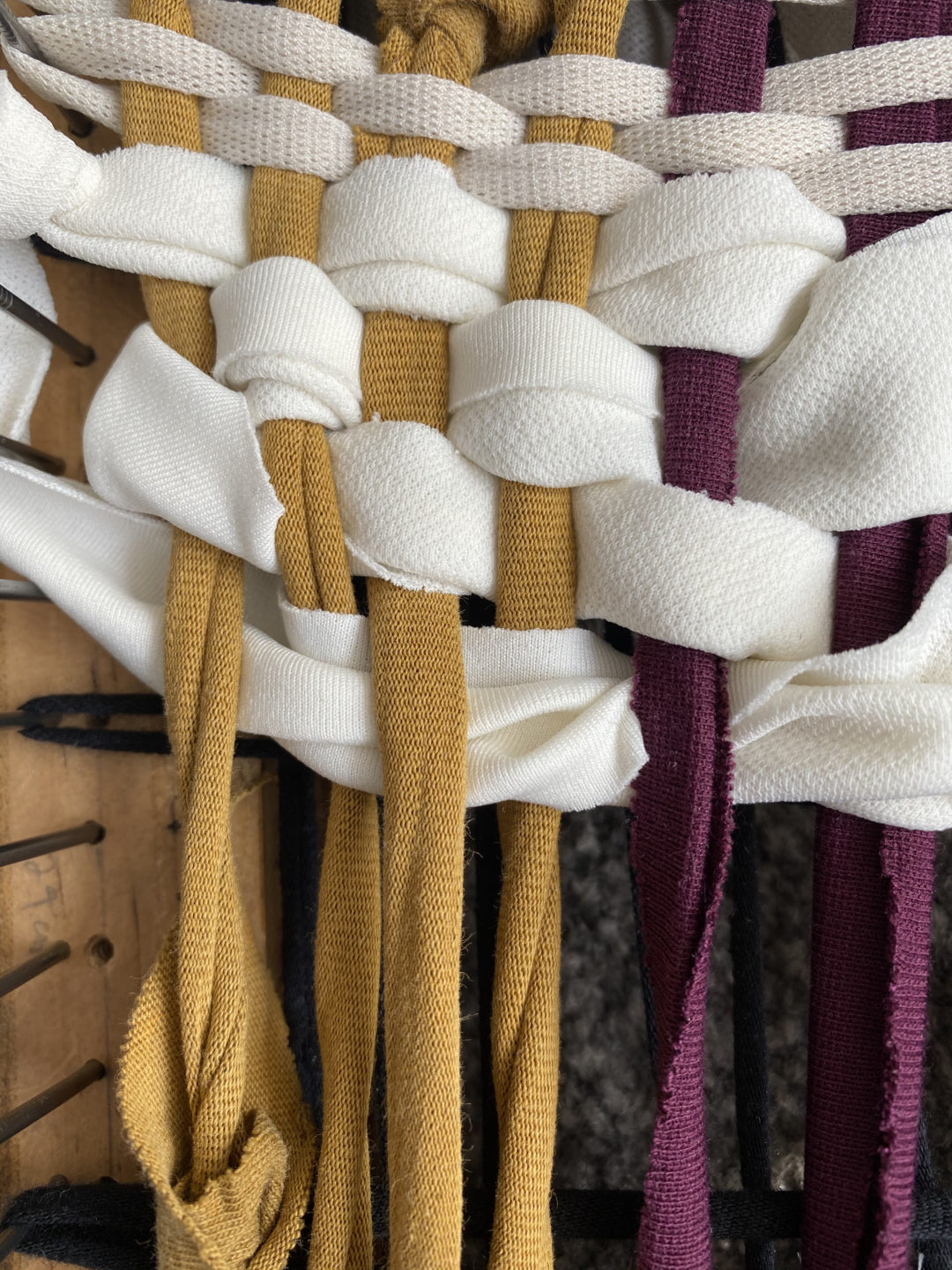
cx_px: 476
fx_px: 953
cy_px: 635
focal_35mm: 26
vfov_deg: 67.3
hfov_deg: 53.1
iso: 32
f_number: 1.8
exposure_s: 1/122
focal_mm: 4.25
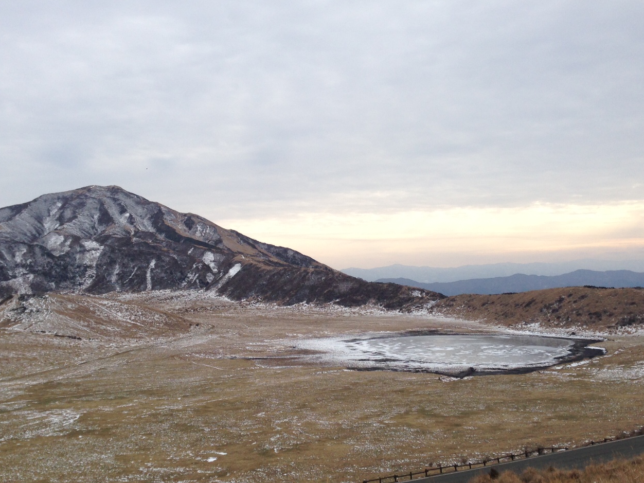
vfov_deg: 33.6
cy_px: 240
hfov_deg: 43.8
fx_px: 800
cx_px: 314
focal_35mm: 43
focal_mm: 4.12
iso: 50
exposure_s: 1/1022
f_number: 2.4
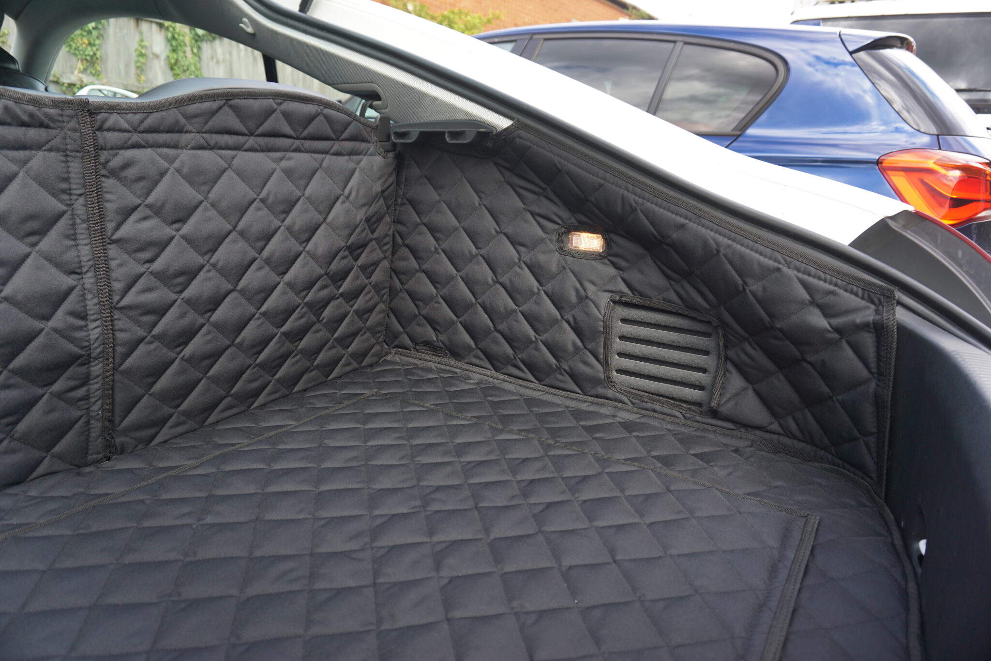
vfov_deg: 53.1
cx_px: 496
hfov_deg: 73.7
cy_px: 330
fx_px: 661
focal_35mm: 24
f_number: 4
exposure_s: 1/60
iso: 100
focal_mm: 16
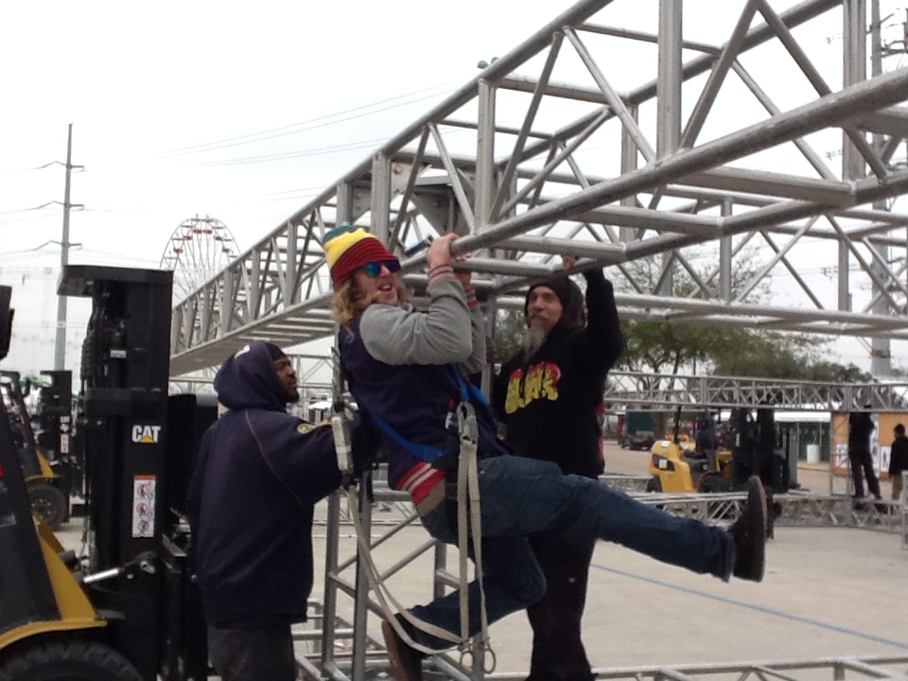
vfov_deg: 32.9
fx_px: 1154
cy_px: 340
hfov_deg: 42.9
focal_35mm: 44
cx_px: 454
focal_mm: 2.03
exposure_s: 1/461
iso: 40
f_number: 2.4
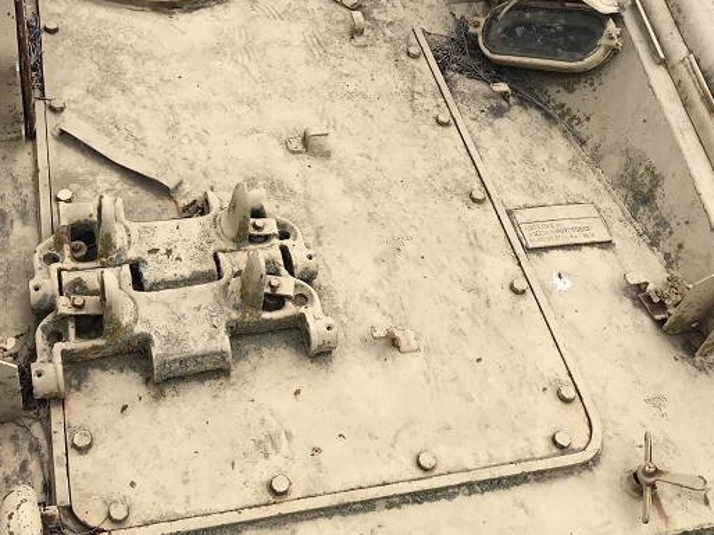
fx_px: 907
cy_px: 201
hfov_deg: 42.9
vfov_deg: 32.7
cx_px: 329
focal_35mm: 44
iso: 20
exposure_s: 1/929
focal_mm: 3.99
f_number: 1.8
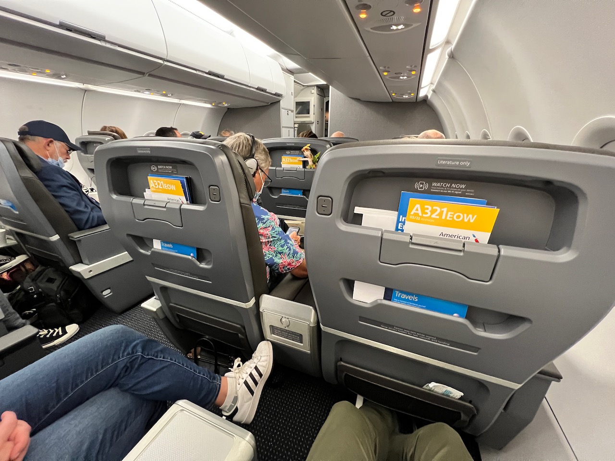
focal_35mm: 13
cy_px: 230
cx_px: 308
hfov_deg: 106.2
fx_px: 231
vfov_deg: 89.9
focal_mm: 1.57
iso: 640
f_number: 1.8
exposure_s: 1/52
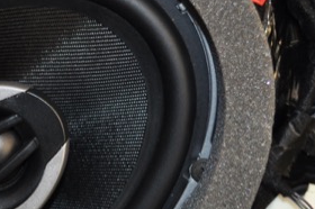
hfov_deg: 19.2
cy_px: 162
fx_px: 900
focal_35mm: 103
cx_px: -10
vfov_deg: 13.2
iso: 450
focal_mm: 24
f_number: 4
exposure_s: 1/60
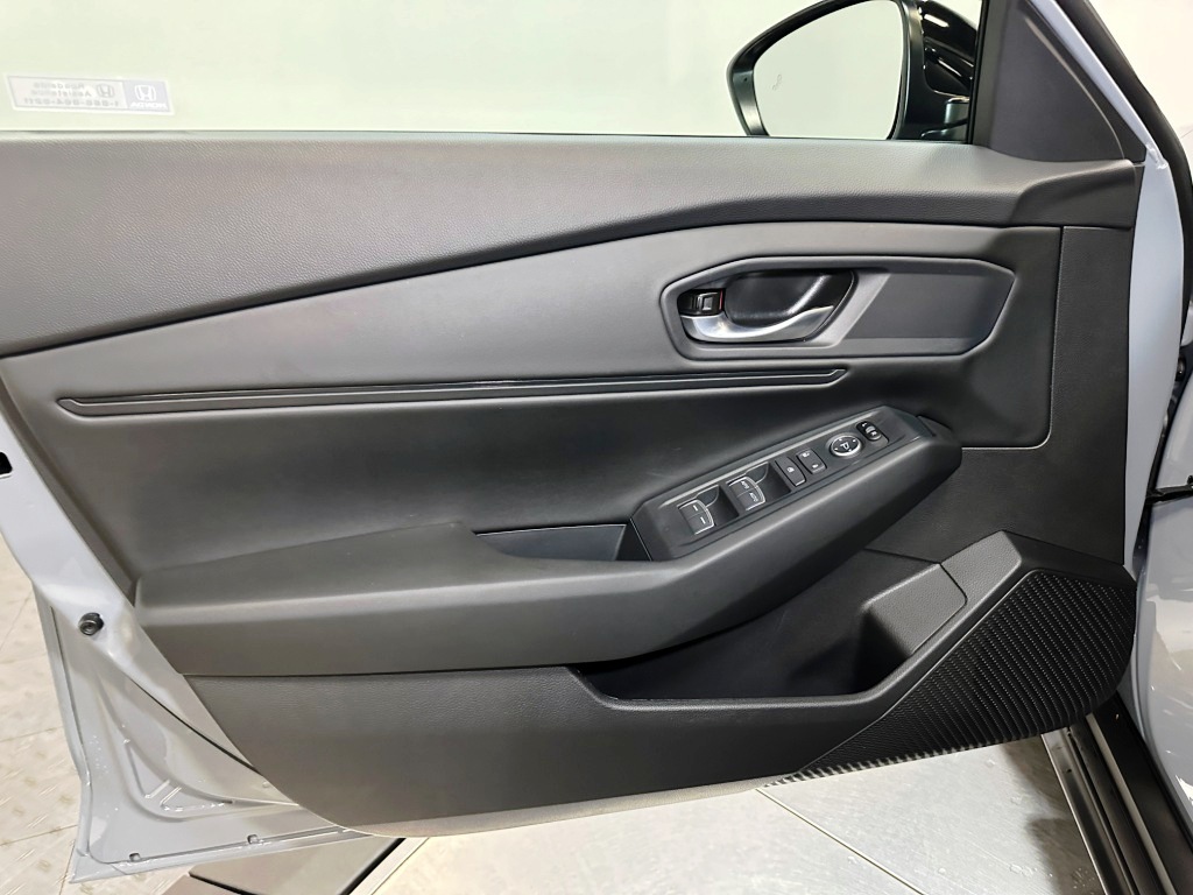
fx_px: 827
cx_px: 596
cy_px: 448
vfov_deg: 56.8
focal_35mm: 24
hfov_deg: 71.6
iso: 800
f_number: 1.78
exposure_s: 1/40
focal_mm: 6.86
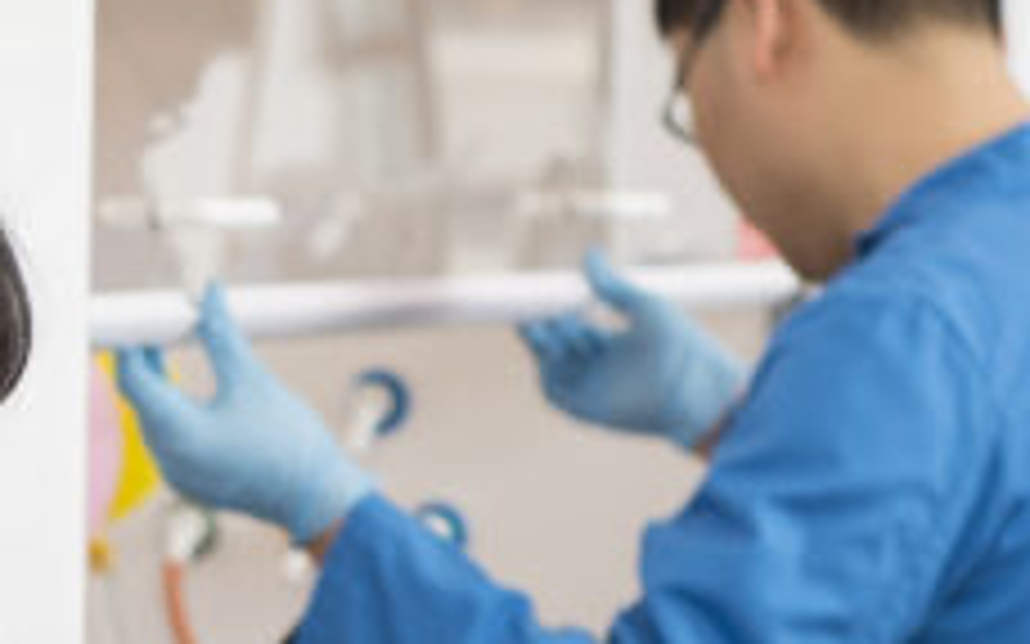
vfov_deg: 5.9
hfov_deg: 9.4
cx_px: -495
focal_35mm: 218
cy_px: 1054
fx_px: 6118
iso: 100
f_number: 4
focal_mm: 50
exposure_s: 1/200
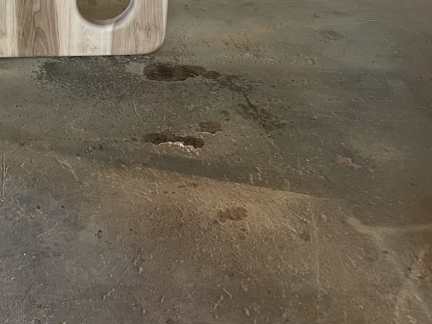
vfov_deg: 24.9
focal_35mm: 56
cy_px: -2
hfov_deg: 32.5
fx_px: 699
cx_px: 37
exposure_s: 1/60
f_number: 1.6
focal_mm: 4.2
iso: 160
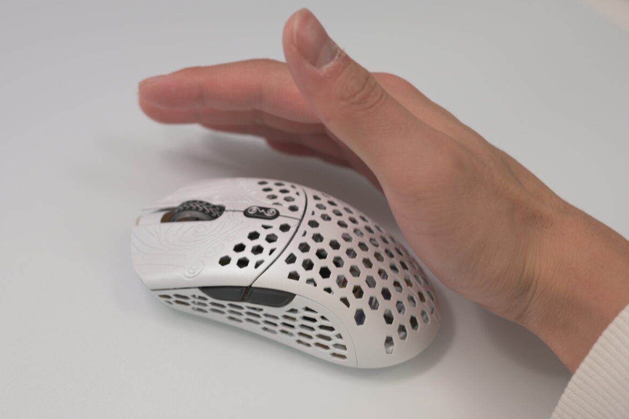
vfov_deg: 25.5
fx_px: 926
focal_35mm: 53
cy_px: 245
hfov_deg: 37.5
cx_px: 337
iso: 320
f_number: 4.5
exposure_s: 1/60
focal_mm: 40
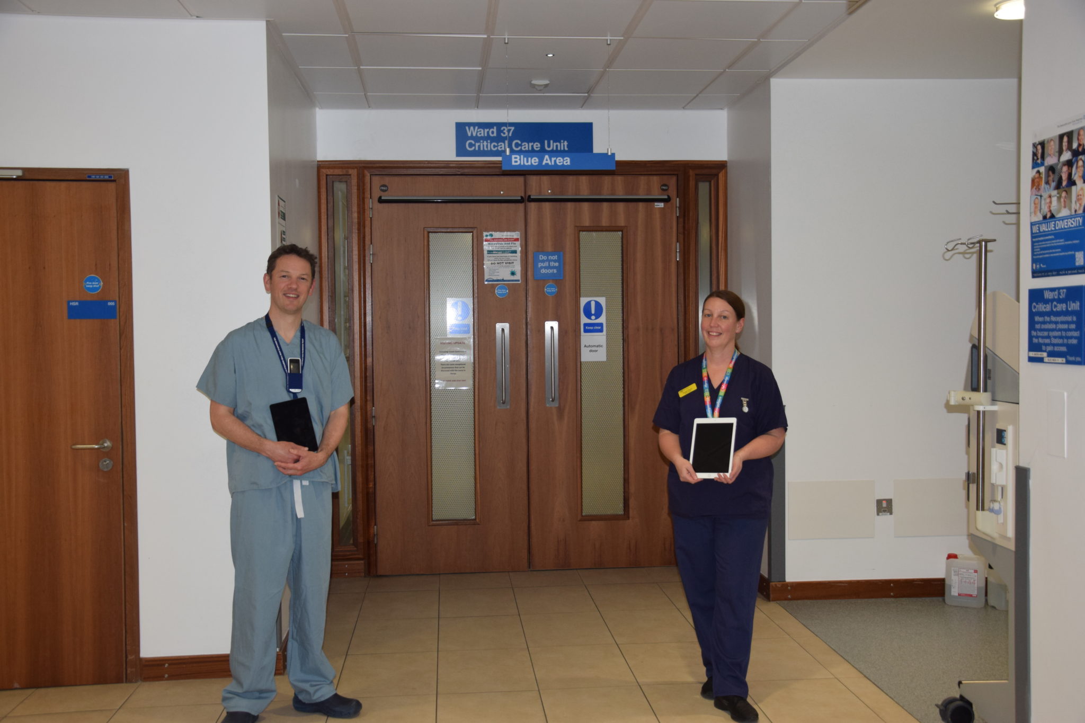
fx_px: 1130
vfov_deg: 35.5
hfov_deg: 51.3
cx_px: 542
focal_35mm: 38
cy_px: 362
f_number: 4.5
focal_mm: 25
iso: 800
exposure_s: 1/80
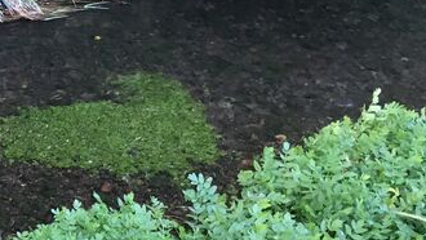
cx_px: -238
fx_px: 1130
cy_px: 198
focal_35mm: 100
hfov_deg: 18.5
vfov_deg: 12.1
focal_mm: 4.15
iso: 50
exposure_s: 1/33
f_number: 2.2
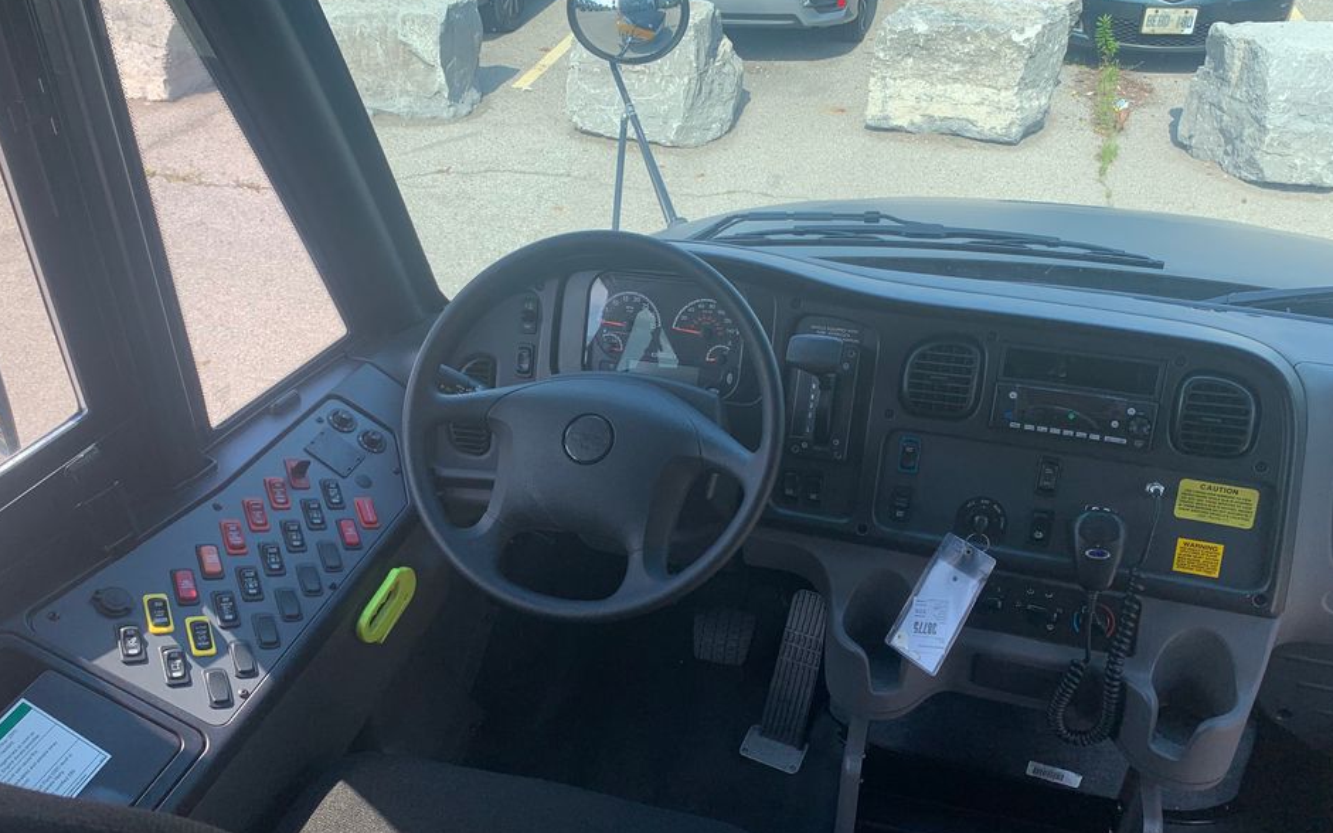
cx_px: 649
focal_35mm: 30
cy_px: 455
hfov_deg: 62.9
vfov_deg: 41.8
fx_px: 1090
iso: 25
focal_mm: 4.25
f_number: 1.8
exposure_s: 1/573
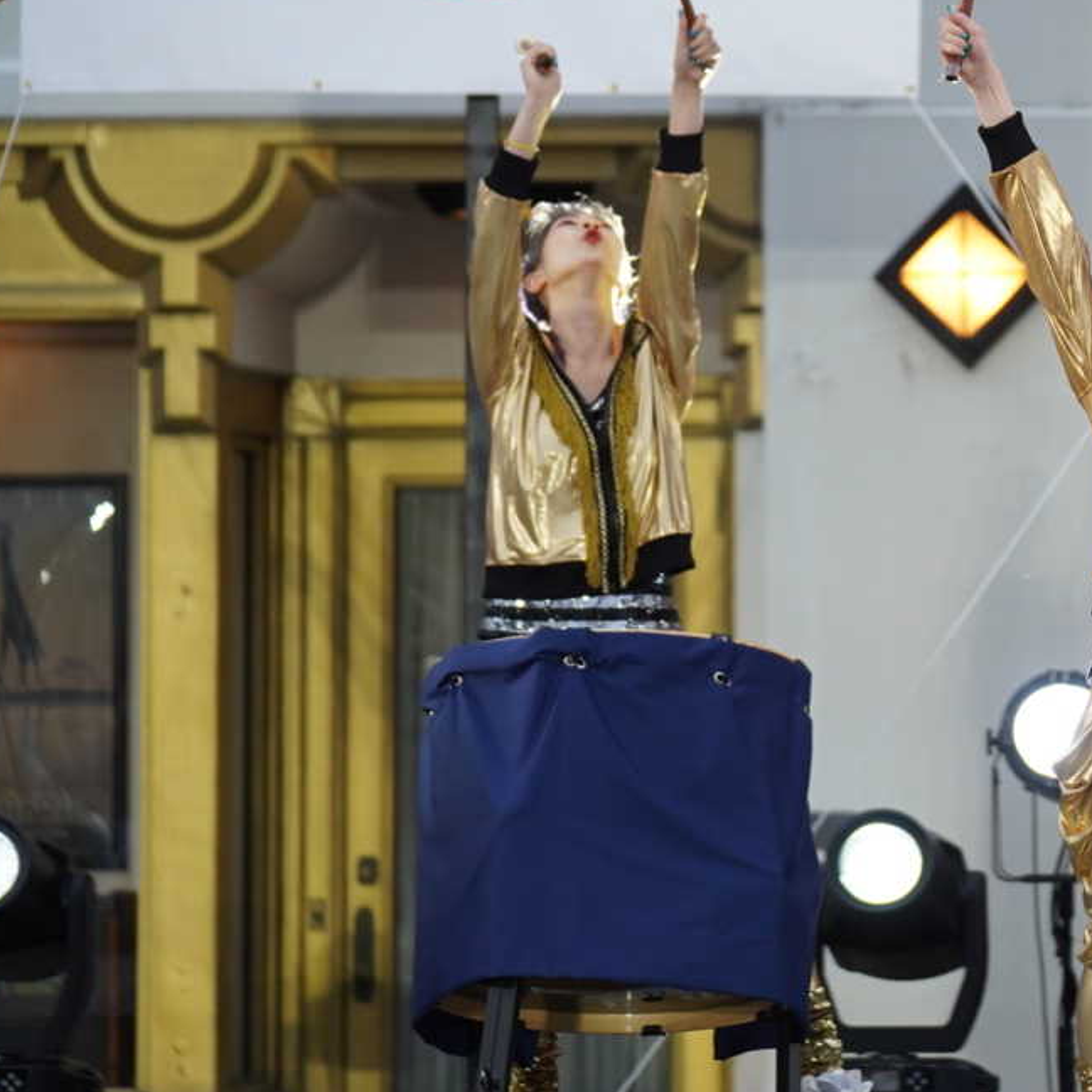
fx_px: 9315
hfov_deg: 6.7
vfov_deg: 6.7
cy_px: 403
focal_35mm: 261
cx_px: 1313
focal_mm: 123
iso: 1600
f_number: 2.8
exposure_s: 1/640
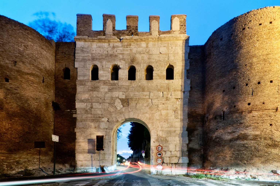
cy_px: 93
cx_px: 140
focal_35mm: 20
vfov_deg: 63.1
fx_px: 151
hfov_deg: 85.5
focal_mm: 13
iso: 200
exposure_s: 25
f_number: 11
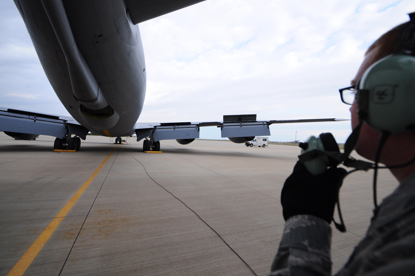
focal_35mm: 16
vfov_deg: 73.6
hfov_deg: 96.7
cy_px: 131
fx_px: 184
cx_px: 216
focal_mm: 10
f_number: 3.5
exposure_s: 1/1000
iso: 400
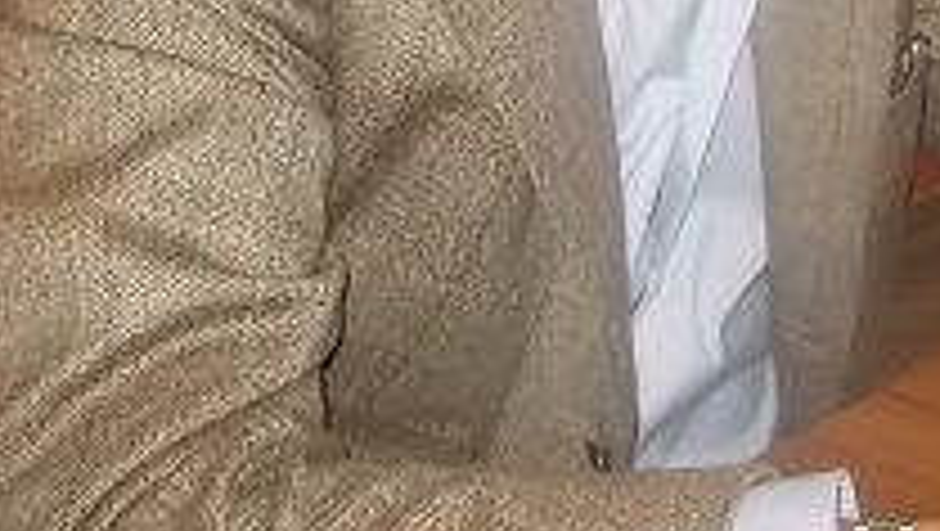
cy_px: -223
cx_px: 706
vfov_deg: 16.5
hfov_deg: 30.4
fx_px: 1696
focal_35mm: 68
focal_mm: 4.1
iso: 500
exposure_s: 1/30
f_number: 3.3
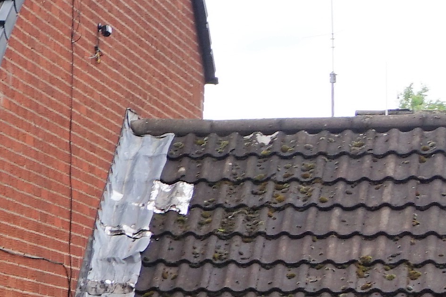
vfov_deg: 7.5
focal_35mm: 182
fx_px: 2252
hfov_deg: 9.7
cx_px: -702
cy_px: 240
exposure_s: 1/60
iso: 100
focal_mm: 21
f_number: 5
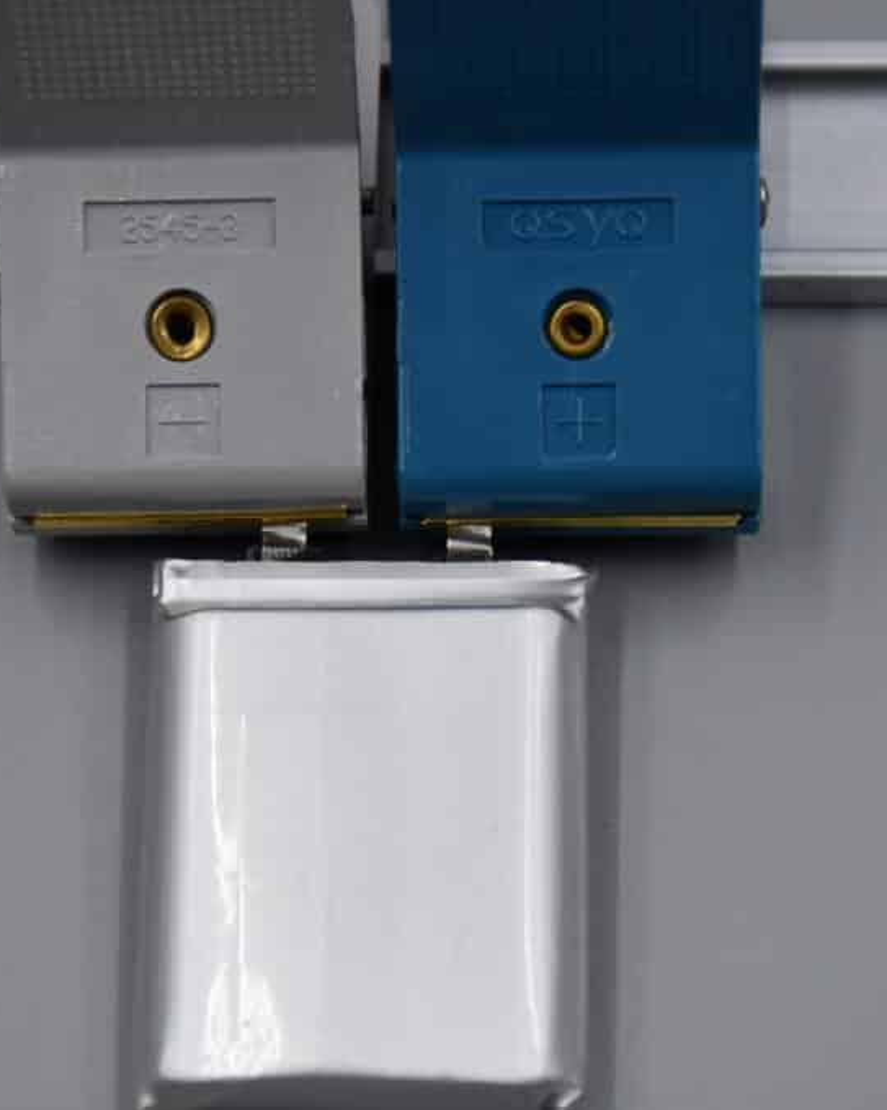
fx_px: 6597
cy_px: 553
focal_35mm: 201
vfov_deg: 9.6
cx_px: 368
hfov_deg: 7.7
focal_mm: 95
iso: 640
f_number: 8
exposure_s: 1/250
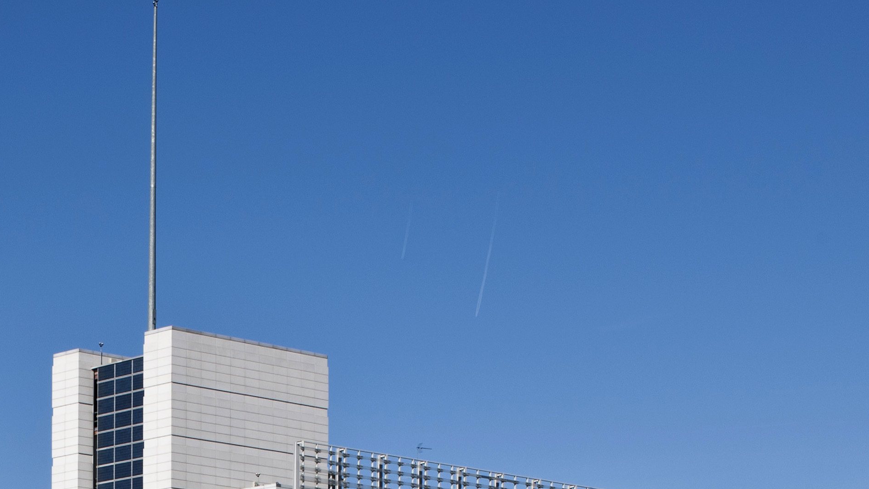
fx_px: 2627
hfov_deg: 18.5
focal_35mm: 114
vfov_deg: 10.0
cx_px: 77
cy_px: 912
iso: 100
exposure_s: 1/160
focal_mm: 34
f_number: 16
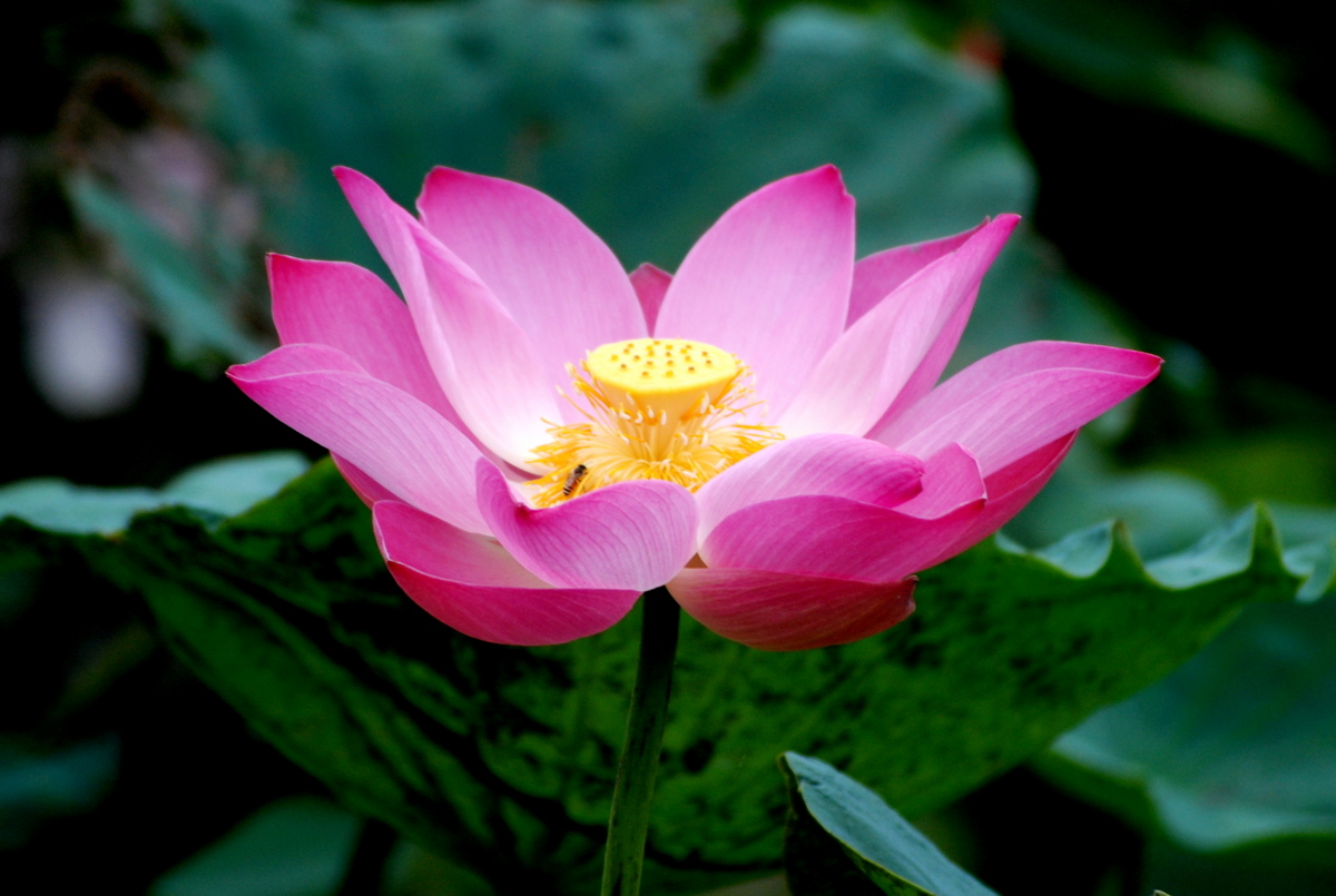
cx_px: 668
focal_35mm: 300
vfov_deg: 4.6
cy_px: 448
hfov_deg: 6.9
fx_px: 11154
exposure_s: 1/500
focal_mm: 200
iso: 400
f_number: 5.6
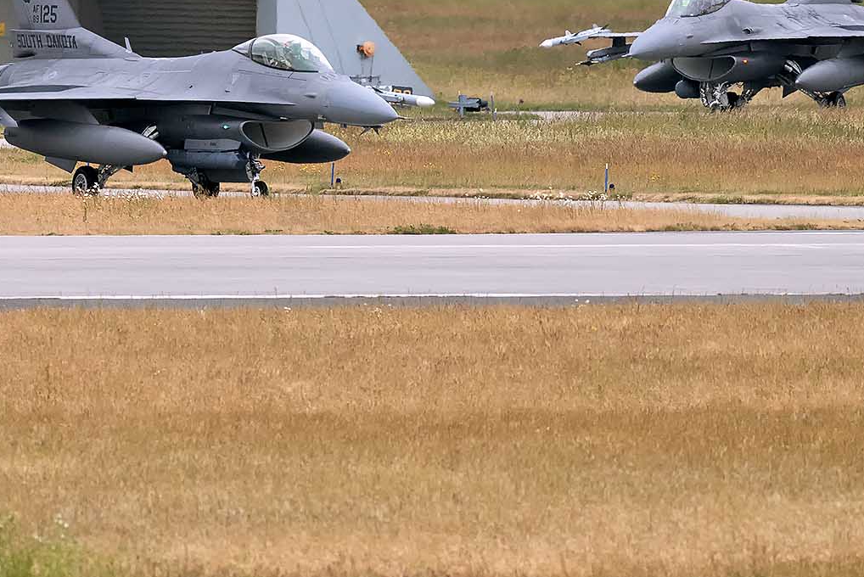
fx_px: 24157
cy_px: 98
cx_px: 225
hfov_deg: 2.0
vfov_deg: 1.4
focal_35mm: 1006
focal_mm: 500
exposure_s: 1/2000
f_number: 6.3
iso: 1250
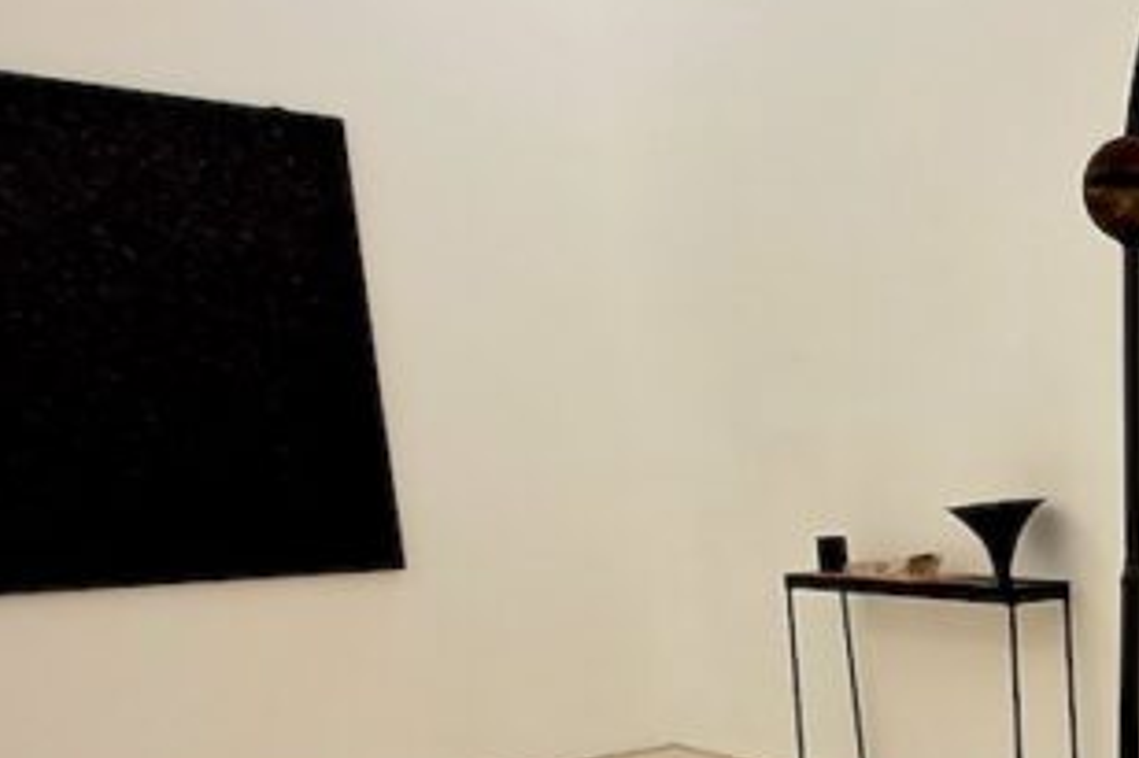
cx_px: 1324
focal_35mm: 45
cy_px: 747
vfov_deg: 28.1
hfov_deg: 35.5
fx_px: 1423
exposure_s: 1/50
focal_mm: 1.42
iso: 80
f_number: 2.2
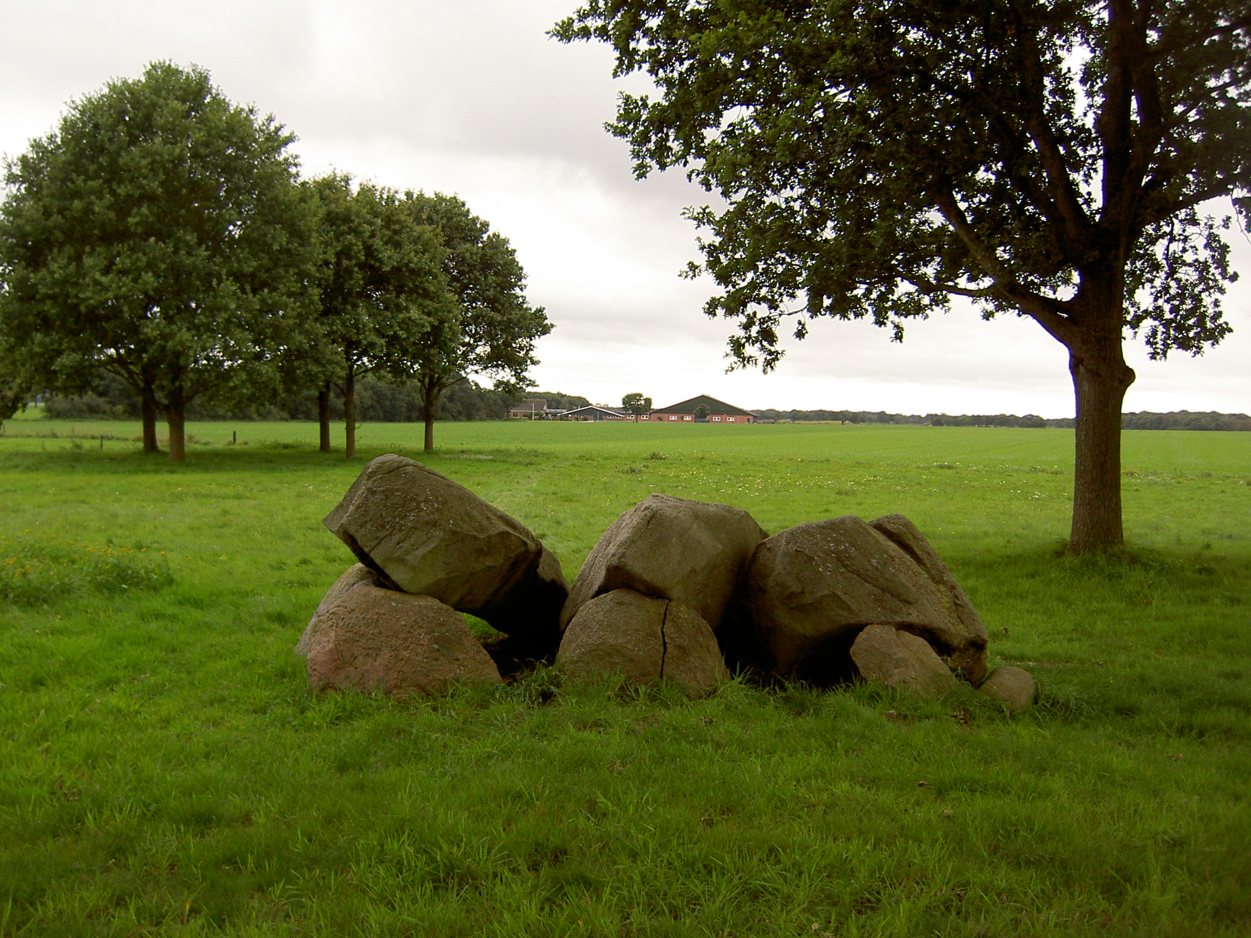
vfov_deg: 41.8
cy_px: 469
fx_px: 1229
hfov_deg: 54.0
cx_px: 626
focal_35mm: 34
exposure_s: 1/125
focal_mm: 5.6
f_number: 2.8
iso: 50
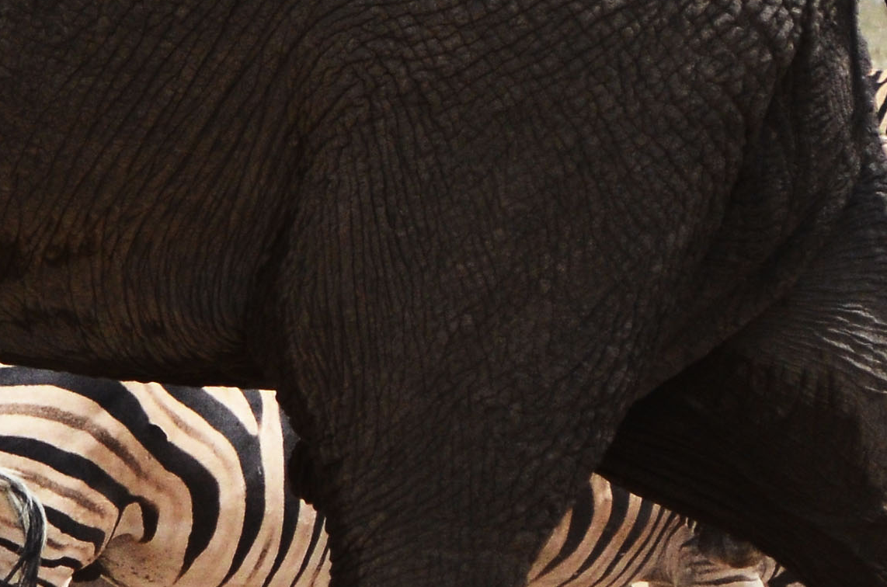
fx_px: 31836
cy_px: -18
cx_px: -362
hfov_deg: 1.6
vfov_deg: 1.1
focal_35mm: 1295
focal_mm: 200
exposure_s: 1/4000
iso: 560
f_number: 8
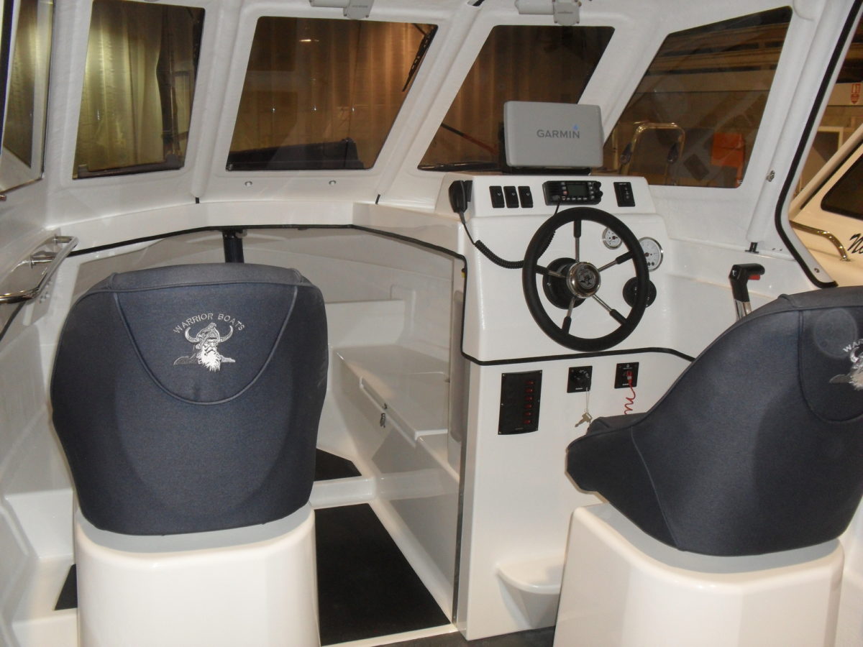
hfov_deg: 52.6
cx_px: 432
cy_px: 324
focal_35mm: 35
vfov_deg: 40.7
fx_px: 873
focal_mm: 6.3
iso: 200
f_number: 3.2
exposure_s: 1/45
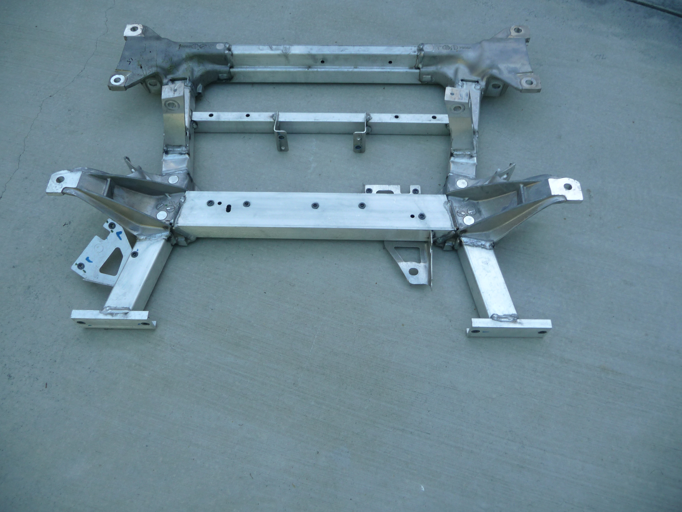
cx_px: 341
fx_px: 552
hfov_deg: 63.4
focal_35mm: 28
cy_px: 256
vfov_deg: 49.7
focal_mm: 4.7
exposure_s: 1/125
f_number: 3.3
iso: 100
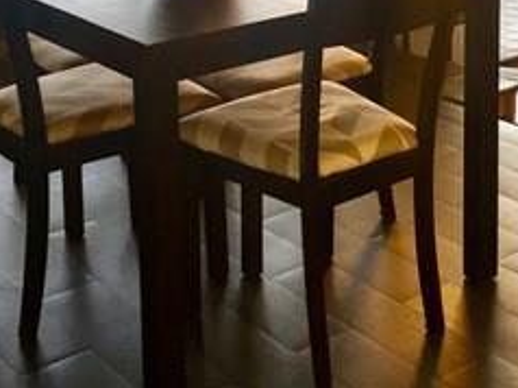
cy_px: -96
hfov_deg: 24.2
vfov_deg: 17.8
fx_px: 1166
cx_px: 483
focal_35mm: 78
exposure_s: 1/30
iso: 50
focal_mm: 4.15
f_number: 2.2
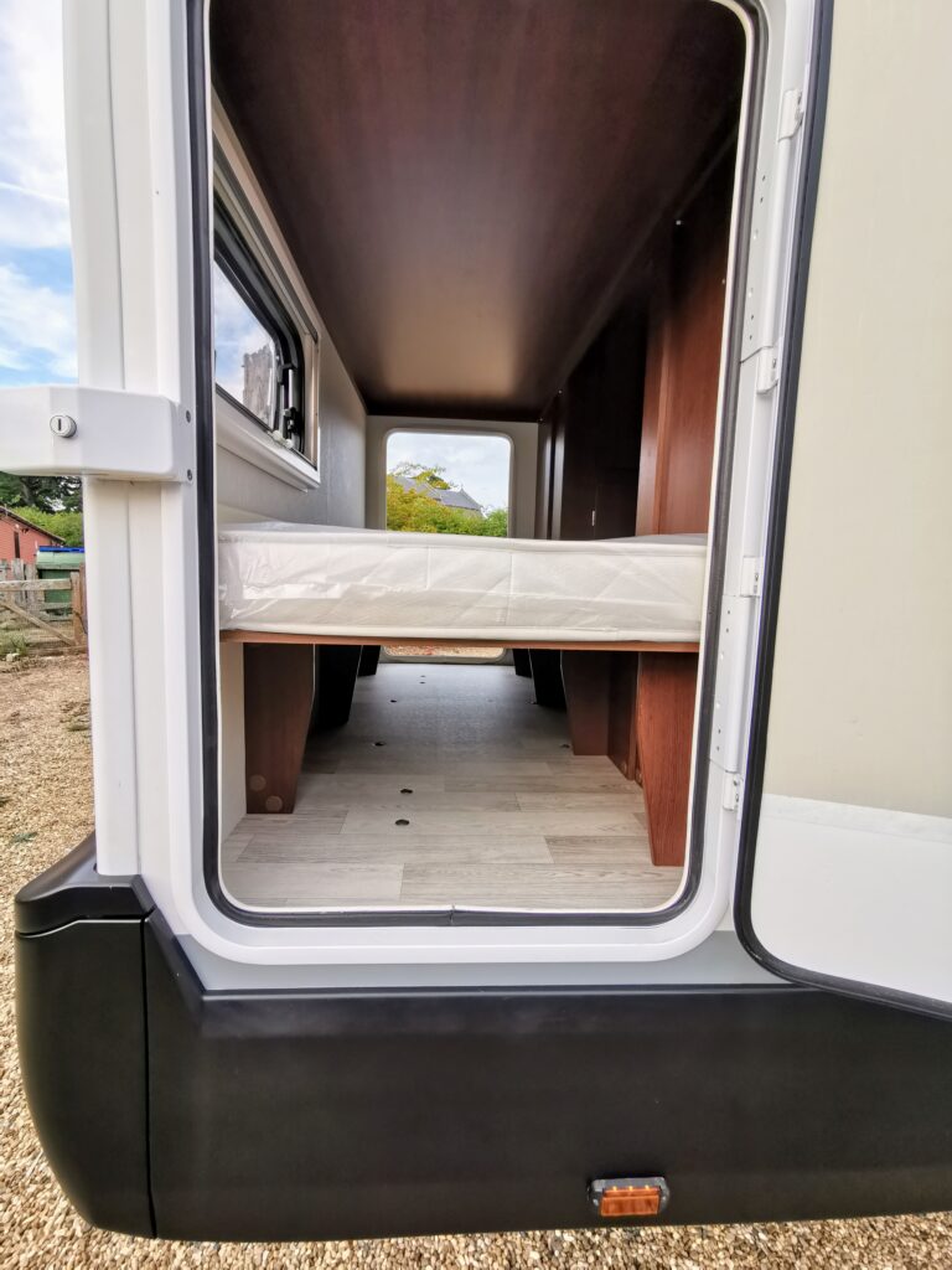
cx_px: 476
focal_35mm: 16
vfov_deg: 94.5
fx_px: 587
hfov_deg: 78.1
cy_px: 635
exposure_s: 1/207
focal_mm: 2.35
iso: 50
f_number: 2.2
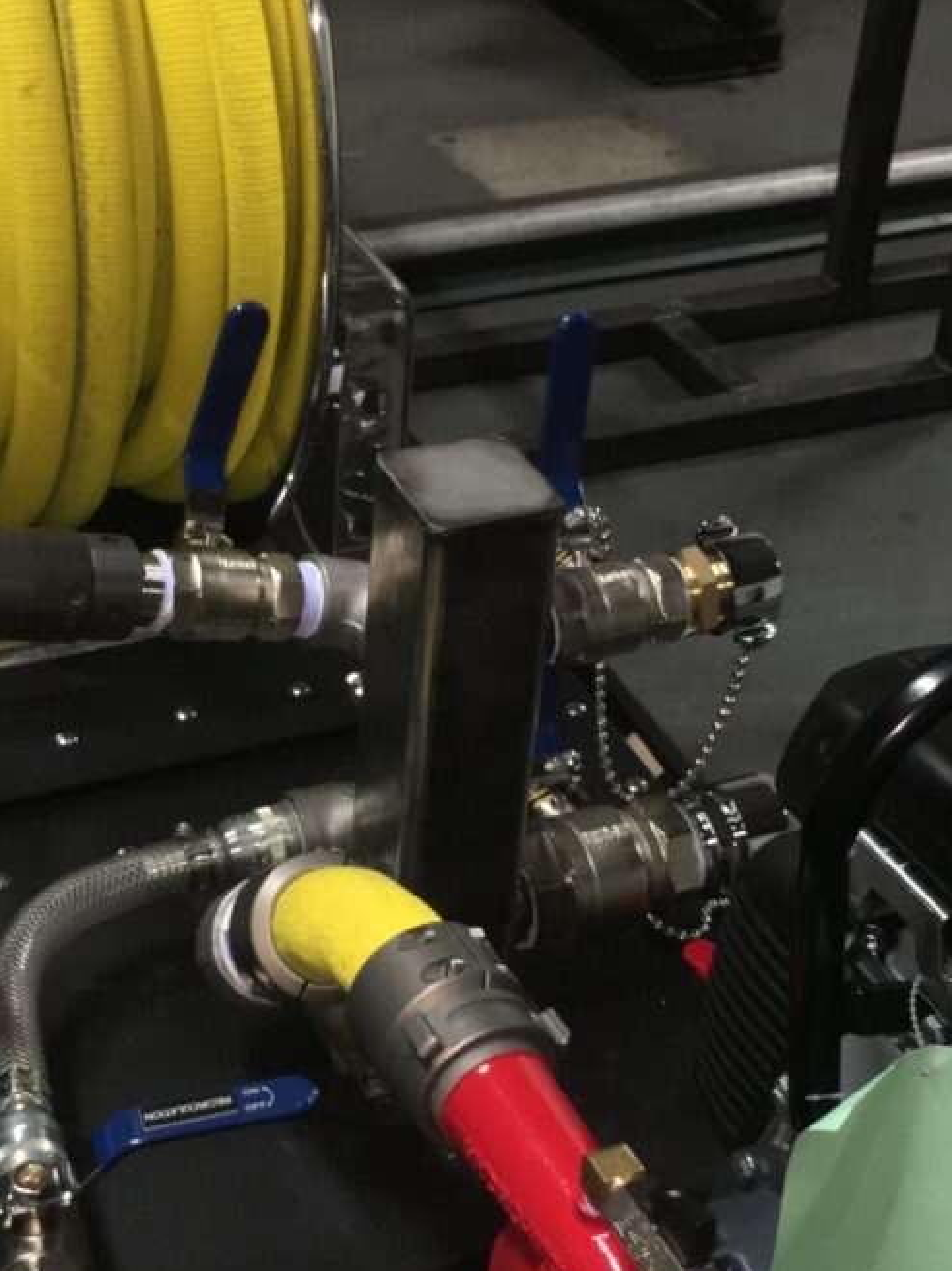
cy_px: 706
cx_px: 401
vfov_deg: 28.5
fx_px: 2494
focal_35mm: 68
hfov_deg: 21.6
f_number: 2.2
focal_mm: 4.15
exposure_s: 1/30
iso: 64
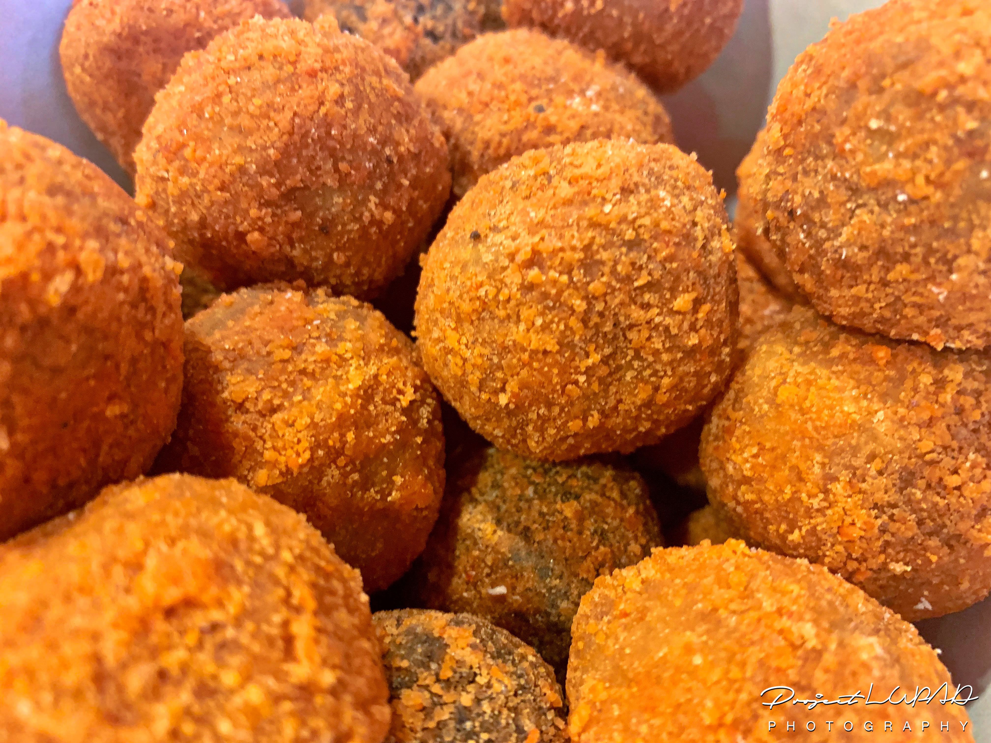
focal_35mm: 26
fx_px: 744
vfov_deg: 53.1
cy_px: 372
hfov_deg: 67.3
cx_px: 496
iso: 250
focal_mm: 4.25
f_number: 1.8
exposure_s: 1/40
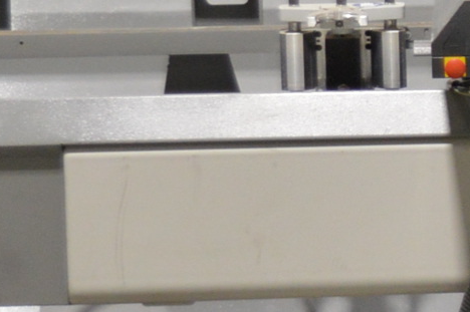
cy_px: 120
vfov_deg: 4.7
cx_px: 1329
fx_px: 3769
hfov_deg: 6.6
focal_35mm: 289
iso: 800
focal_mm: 30
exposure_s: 1/60
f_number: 4.2
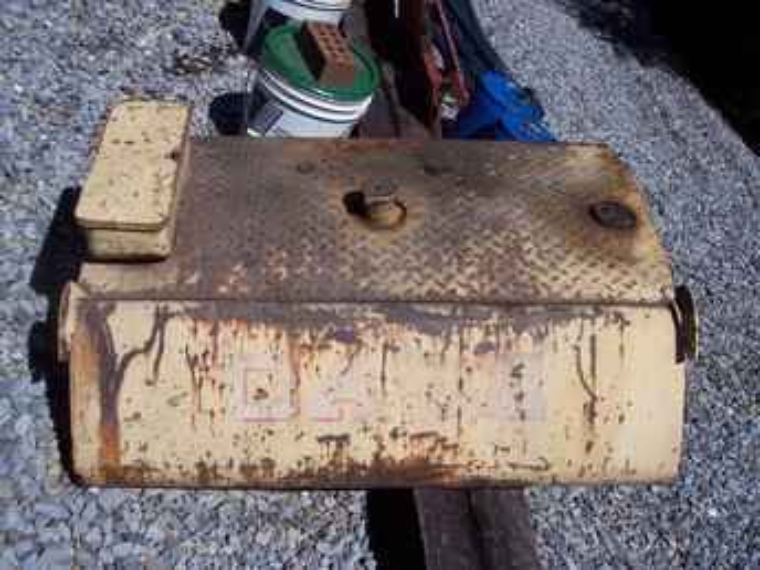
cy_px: 285
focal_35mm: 39
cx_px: 380
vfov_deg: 36.8
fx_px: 856
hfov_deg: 47.9
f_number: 5.6
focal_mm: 8
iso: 100
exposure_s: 1/1000
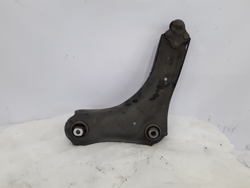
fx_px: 195
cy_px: 94
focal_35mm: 27
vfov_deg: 51.4
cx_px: 125
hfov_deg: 65.3
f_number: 1.9
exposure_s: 1/33
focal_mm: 2.91
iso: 64
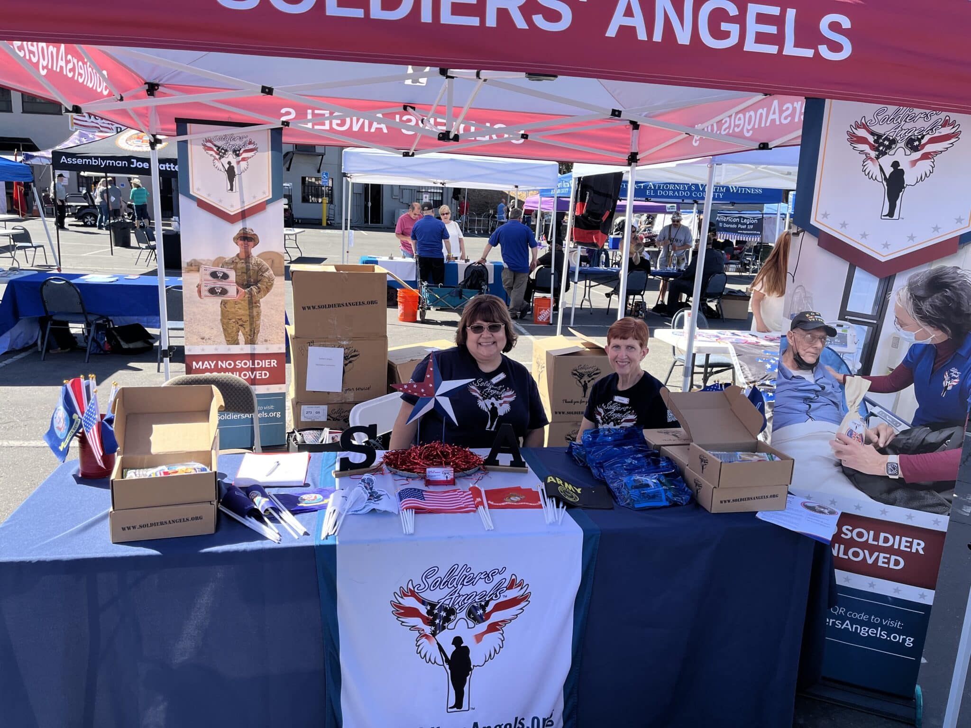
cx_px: 486
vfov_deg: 53.1
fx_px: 729
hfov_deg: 67.3
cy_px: 364
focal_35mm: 26
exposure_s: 1/951
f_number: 1.6
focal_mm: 5.1
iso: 50
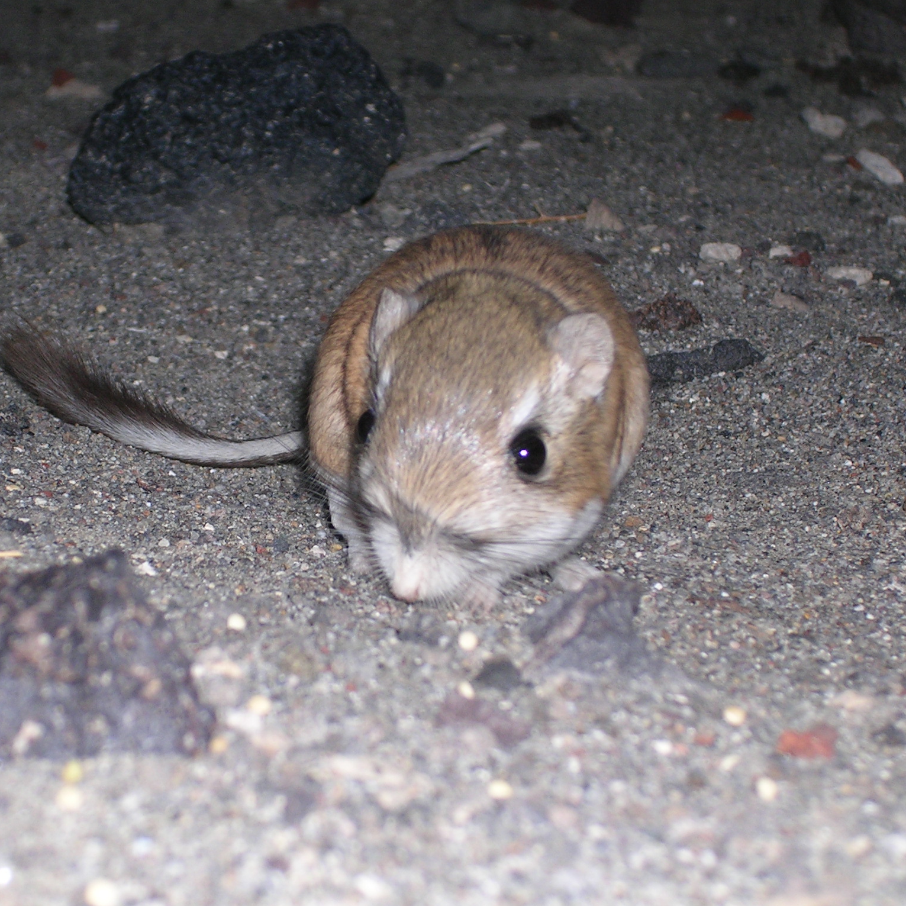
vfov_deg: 12.8
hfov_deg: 12.8
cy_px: 452
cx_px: 324
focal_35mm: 136
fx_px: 4027
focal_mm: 17.4
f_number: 4.9
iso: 50
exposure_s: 1/60.1
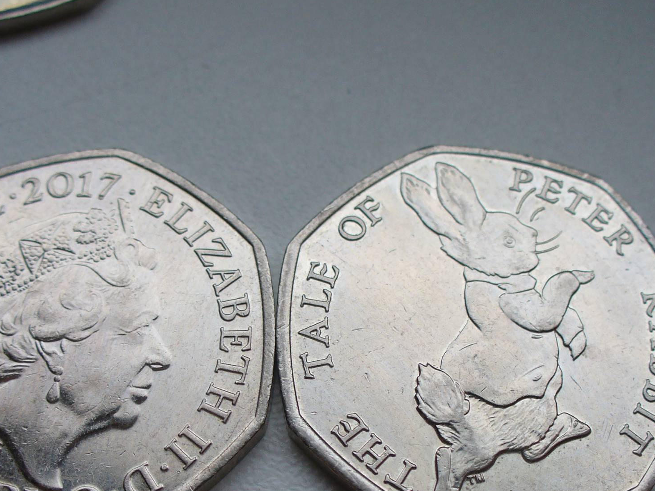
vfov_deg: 25.9
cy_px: 339
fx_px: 1059
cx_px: 326
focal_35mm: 56
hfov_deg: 34.4
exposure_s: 1/320
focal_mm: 6.1
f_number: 2.8
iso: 80
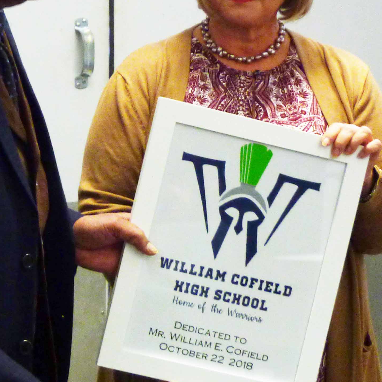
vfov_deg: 15.1
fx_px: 1436
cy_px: 123
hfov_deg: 15.0
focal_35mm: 115
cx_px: 21
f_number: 3.8
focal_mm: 8.5
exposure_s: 1/8
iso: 80
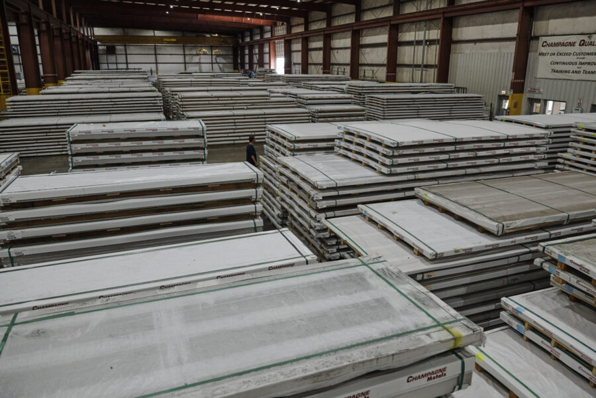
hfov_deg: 67.4
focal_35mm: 27
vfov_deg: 47.9
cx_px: 298
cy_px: 199
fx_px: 447
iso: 1000
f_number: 5
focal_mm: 27
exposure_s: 1/100
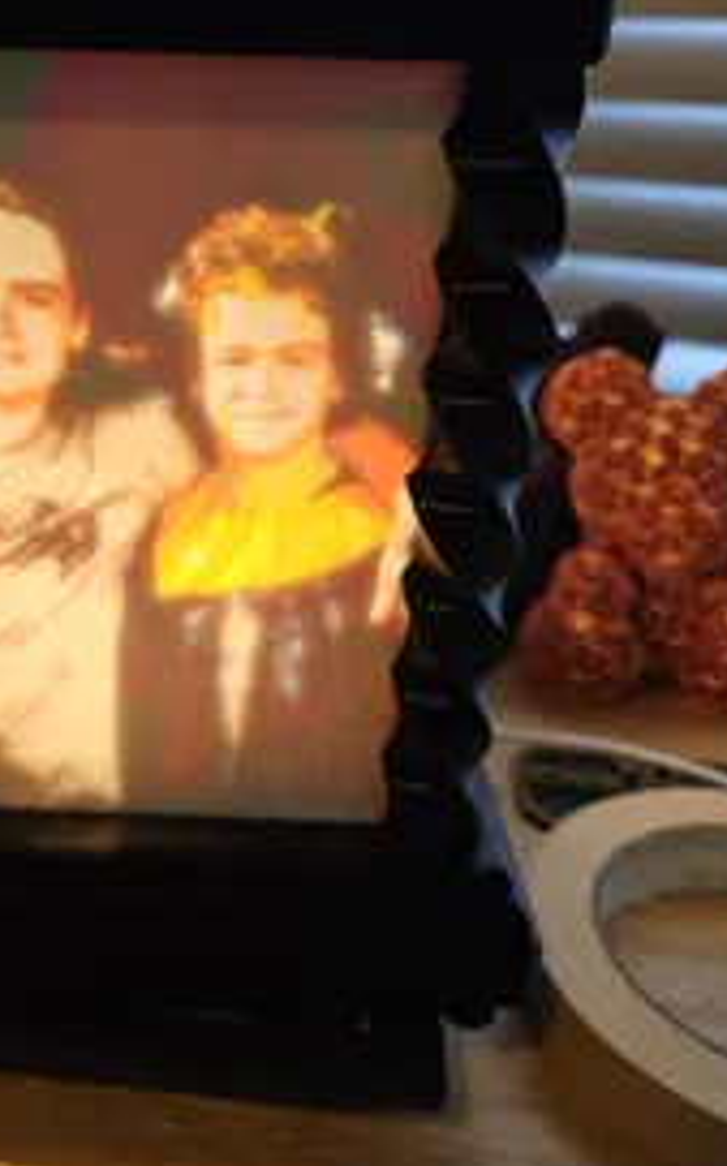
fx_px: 1143
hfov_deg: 34.6
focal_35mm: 36
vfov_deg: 53.7
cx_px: 189
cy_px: 473
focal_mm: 6.3
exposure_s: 1/180
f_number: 1.7
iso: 200
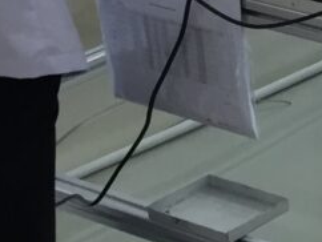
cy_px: -44
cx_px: 782
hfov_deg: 9.5
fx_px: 1713
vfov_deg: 8.0
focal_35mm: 184
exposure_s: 1/33
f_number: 2.2
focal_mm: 4.15
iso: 32
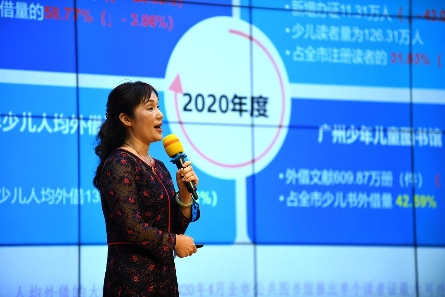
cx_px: 222
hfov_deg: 10.3
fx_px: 2472
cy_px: 148
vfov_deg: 6.9
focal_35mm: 200
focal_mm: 200
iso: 800
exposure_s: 1/400
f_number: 2.8
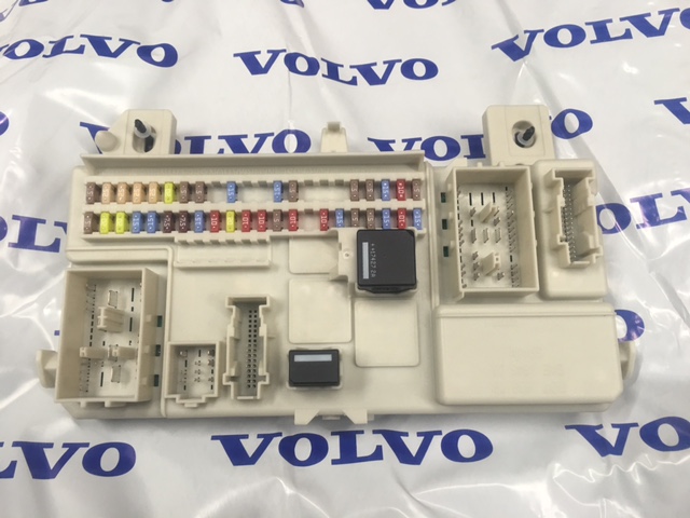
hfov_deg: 61.7
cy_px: 259
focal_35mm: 29
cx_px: 345
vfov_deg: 48.2
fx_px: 578
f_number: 2.2
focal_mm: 4.15
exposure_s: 1/15
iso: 32
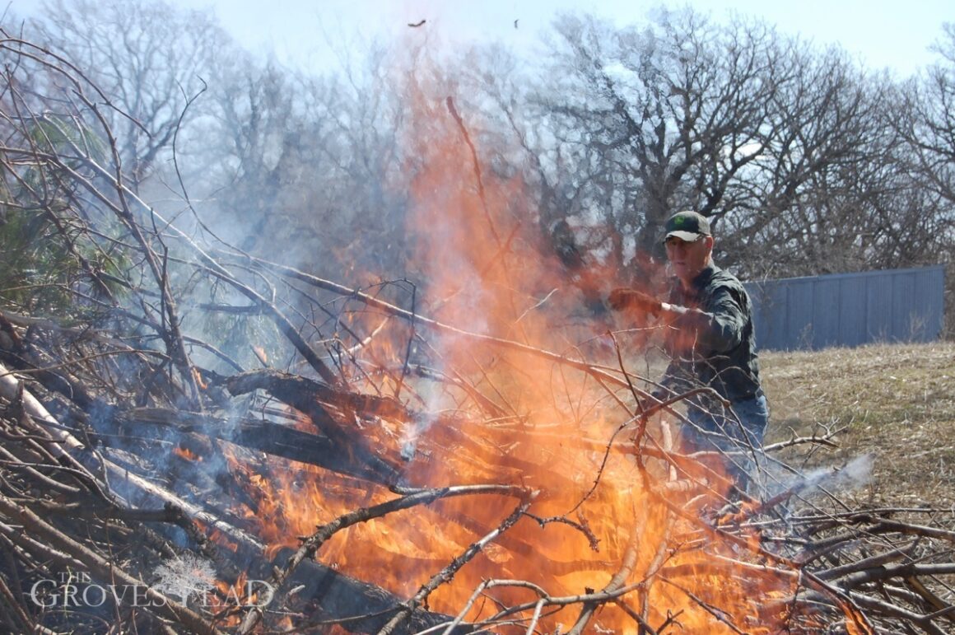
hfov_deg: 24.6
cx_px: 478
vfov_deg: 16.5
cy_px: 318
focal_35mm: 82
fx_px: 2186
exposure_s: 1/320
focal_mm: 55
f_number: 9
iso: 200
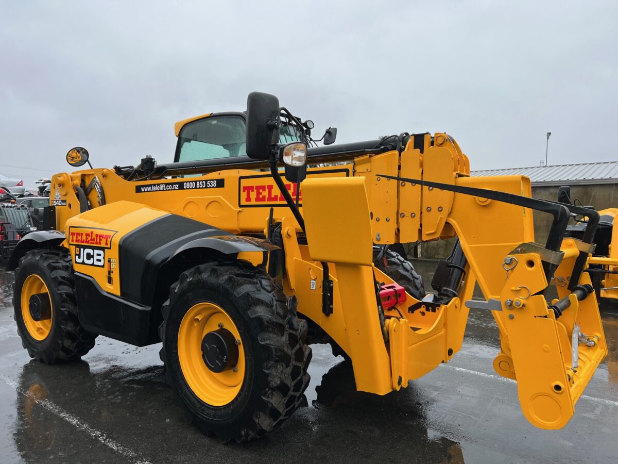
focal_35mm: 26
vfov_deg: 53.1
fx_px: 464
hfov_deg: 67.3
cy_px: 232
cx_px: 309
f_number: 1.5
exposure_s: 1/121
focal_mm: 5.7
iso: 50
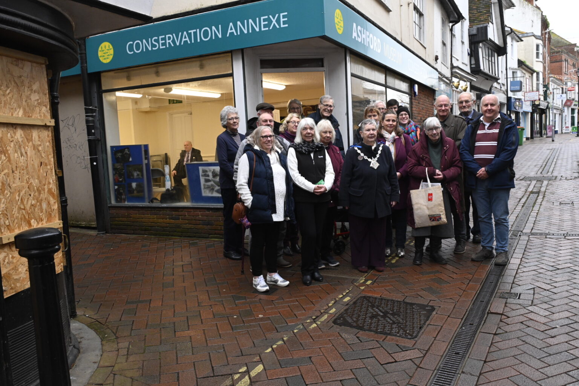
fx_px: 466
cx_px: 290
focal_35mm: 29
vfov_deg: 45.0
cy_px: 193
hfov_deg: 63.7
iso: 2800
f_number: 8
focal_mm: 29
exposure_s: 1/125
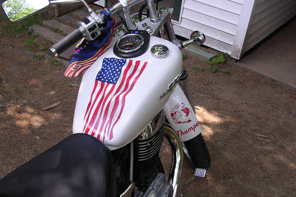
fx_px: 354
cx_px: 149
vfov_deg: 31.2
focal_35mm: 43
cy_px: 107
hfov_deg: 45.4
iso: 100
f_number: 2.9
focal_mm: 6.2
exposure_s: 1/132
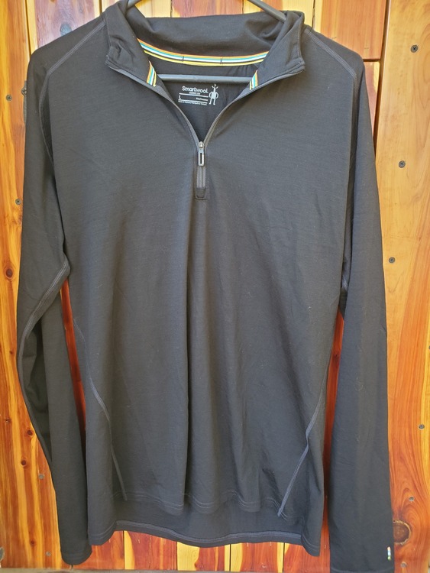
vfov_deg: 67.3
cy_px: 286
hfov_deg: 53.1
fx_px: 430
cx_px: 215
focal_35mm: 26
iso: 200
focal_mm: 4.3
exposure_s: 1/40
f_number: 2.4
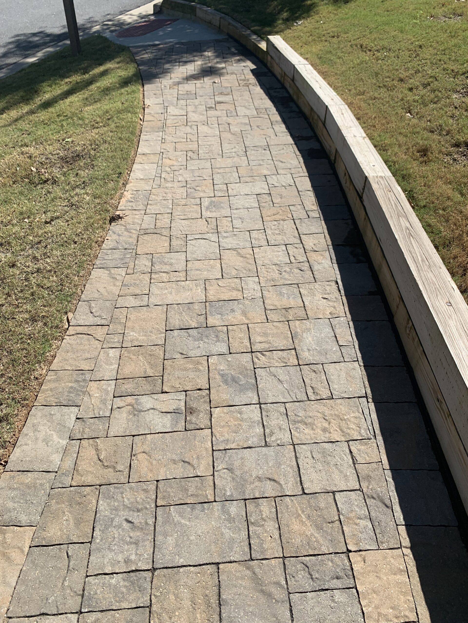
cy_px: 312
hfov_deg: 53.1
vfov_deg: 67.3
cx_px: 234
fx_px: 469
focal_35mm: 26
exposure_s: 1/2114
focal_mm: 4.25
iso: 25
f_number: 1.8
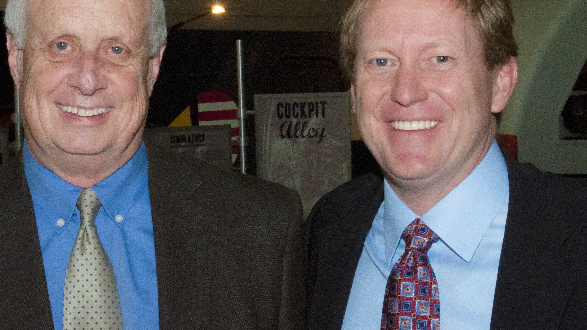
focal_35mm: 114
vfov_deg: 10.6
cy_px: 137
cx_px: 254
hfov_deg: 18.8
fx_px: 1774
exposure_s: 1/200
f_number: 18
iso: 3200
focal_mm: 52
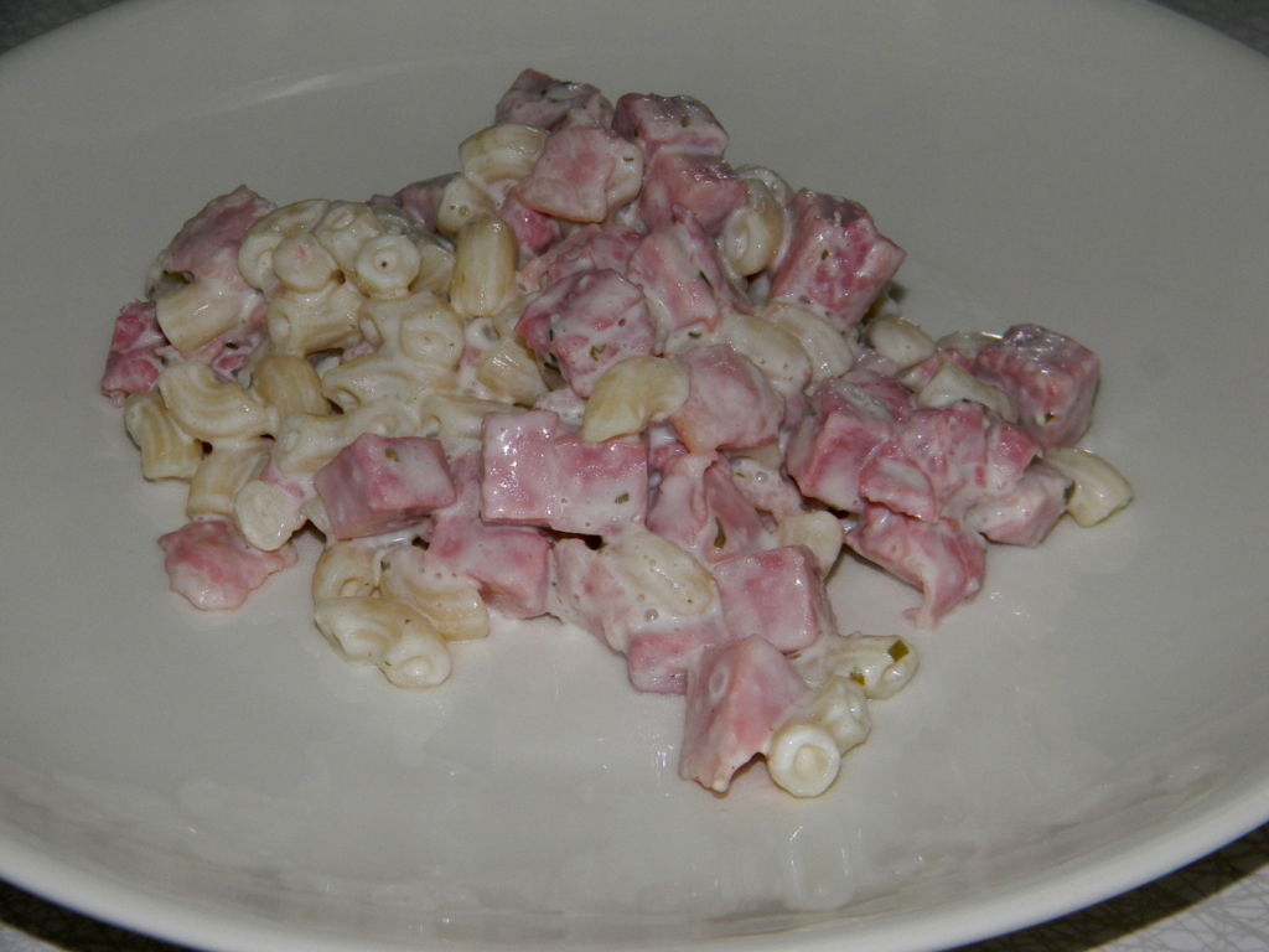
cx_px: 634
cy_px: 476
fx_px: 3043
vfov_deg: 17.8
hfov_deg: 23.6
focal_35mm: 83
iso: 200
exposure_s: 1/30
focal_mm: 15.1
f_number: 4.5
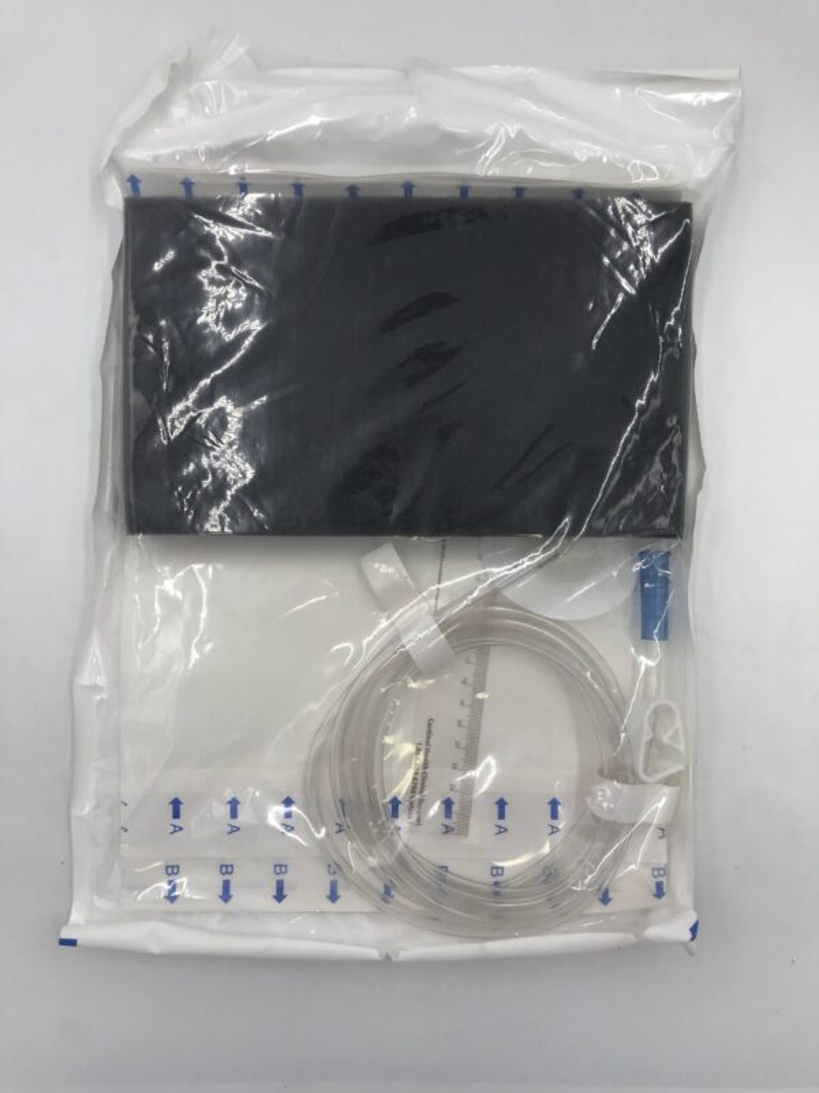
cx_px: 410
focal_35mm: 28
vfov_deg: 63.4
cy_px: 546
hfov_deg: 49.7
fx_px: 883
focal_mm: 3.99
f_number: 1.8
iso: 32
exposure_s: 1/120
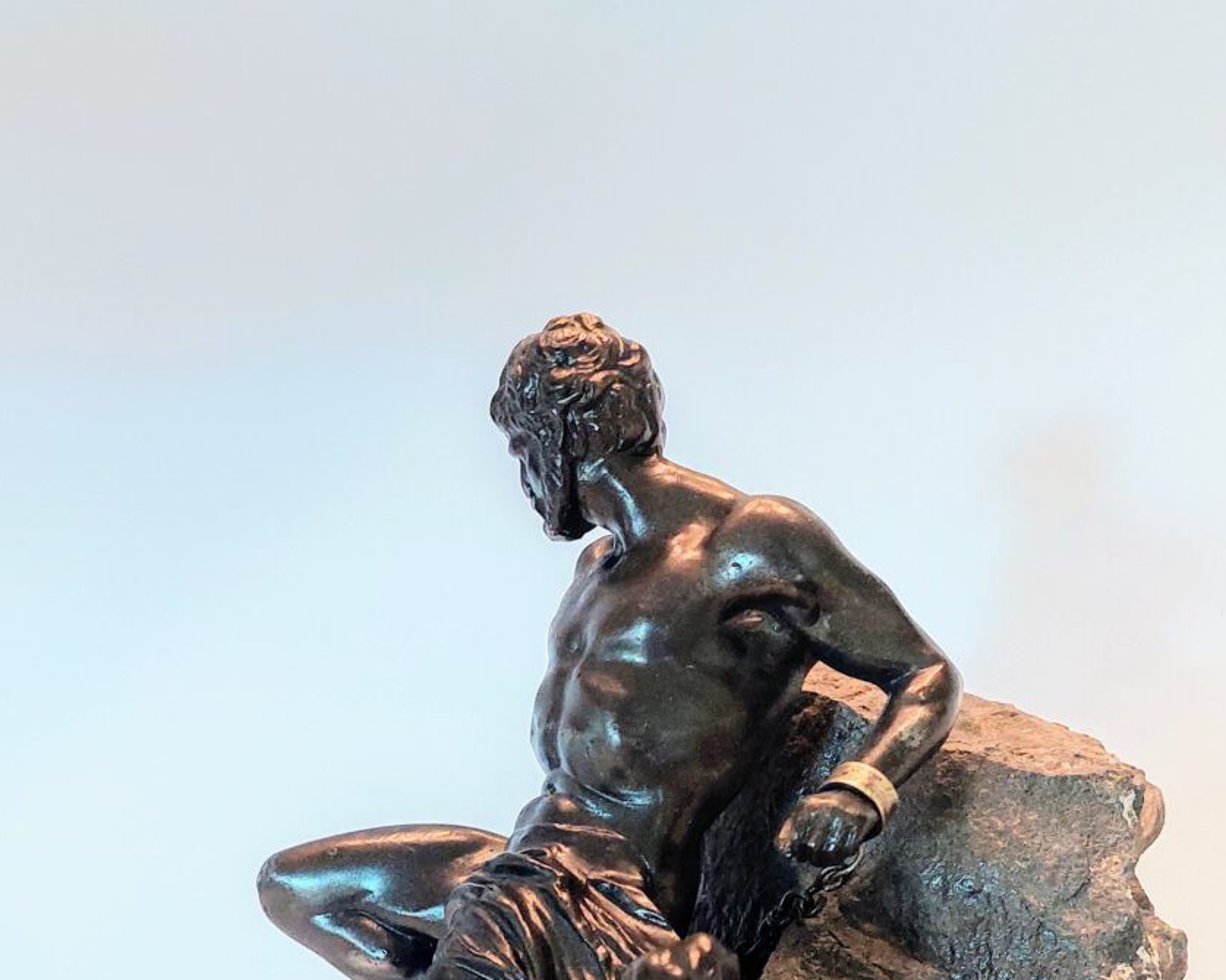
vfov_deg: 32.7
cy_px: 924
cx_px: 707
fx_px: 1560
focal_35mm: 43
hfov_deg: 42.8
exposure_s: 1/100
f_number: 1.8
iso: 200
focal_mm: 5.23
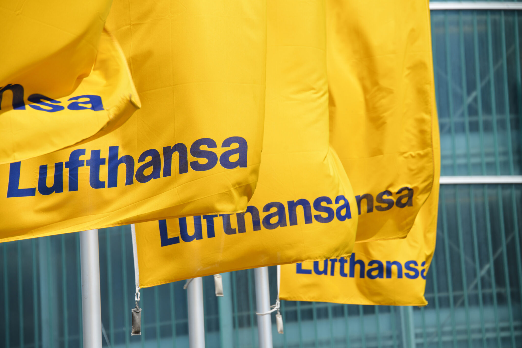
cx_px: 261
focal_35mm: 170
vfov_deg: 8.1
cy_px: 174
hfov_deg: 12.1
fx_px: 2466
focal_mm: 170
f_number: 7.1
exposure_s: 1/250
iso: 100
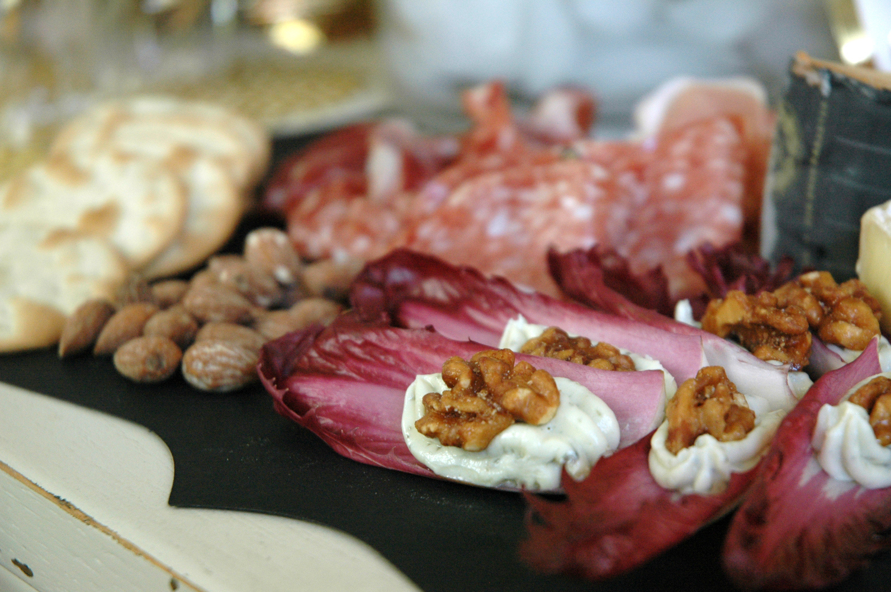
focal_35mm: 105
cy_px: 296
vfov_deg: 13.0
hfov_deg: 19.5
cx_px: 446
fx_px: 2596
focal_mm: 70
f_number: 4.5
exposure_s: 1/50
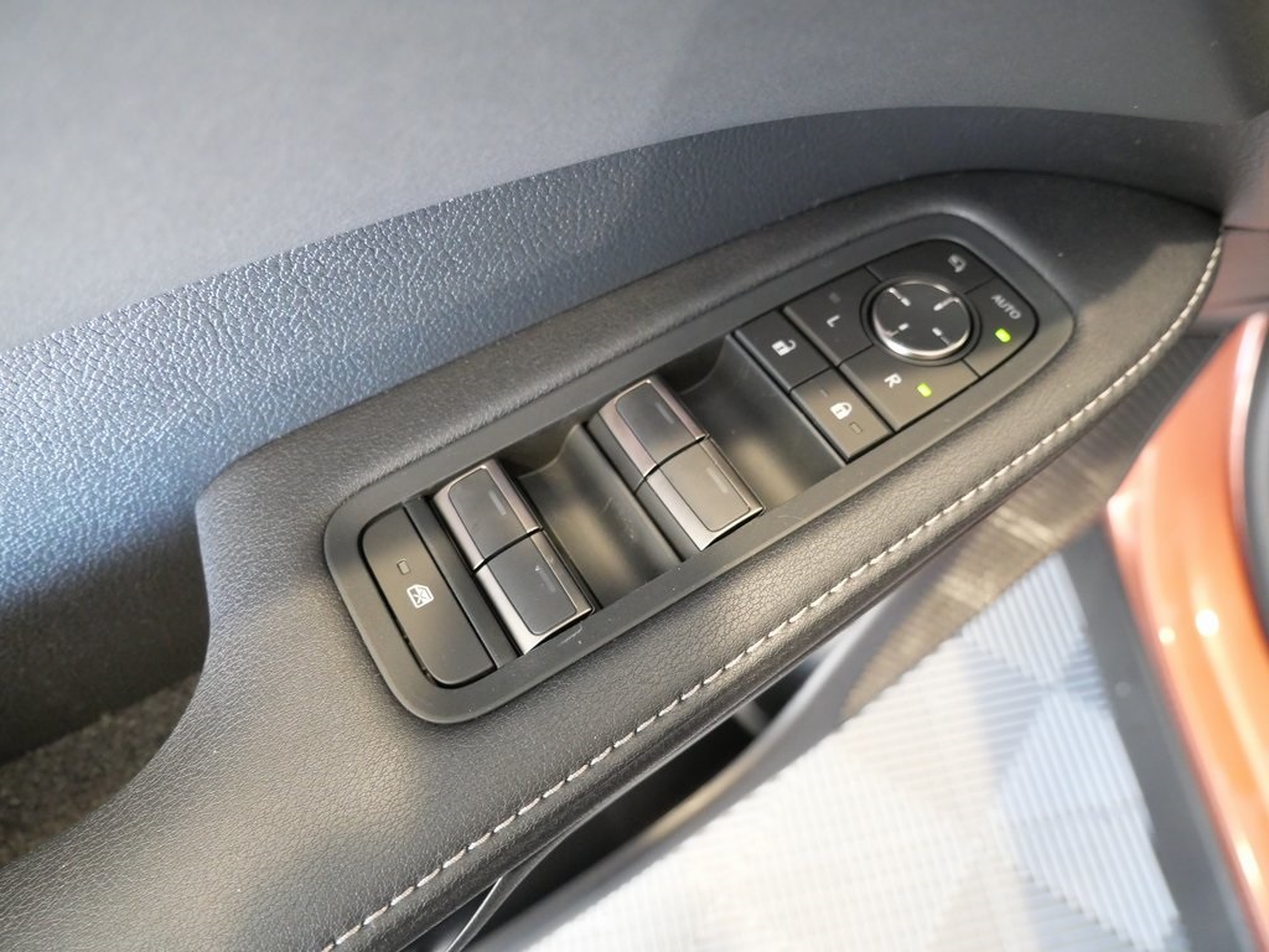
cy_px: 476
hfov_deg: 71.6
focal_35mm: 24
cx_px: 634
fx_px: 880
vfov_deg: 56.8
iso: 3200
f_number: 3.5
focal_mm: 12
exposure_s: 1/20
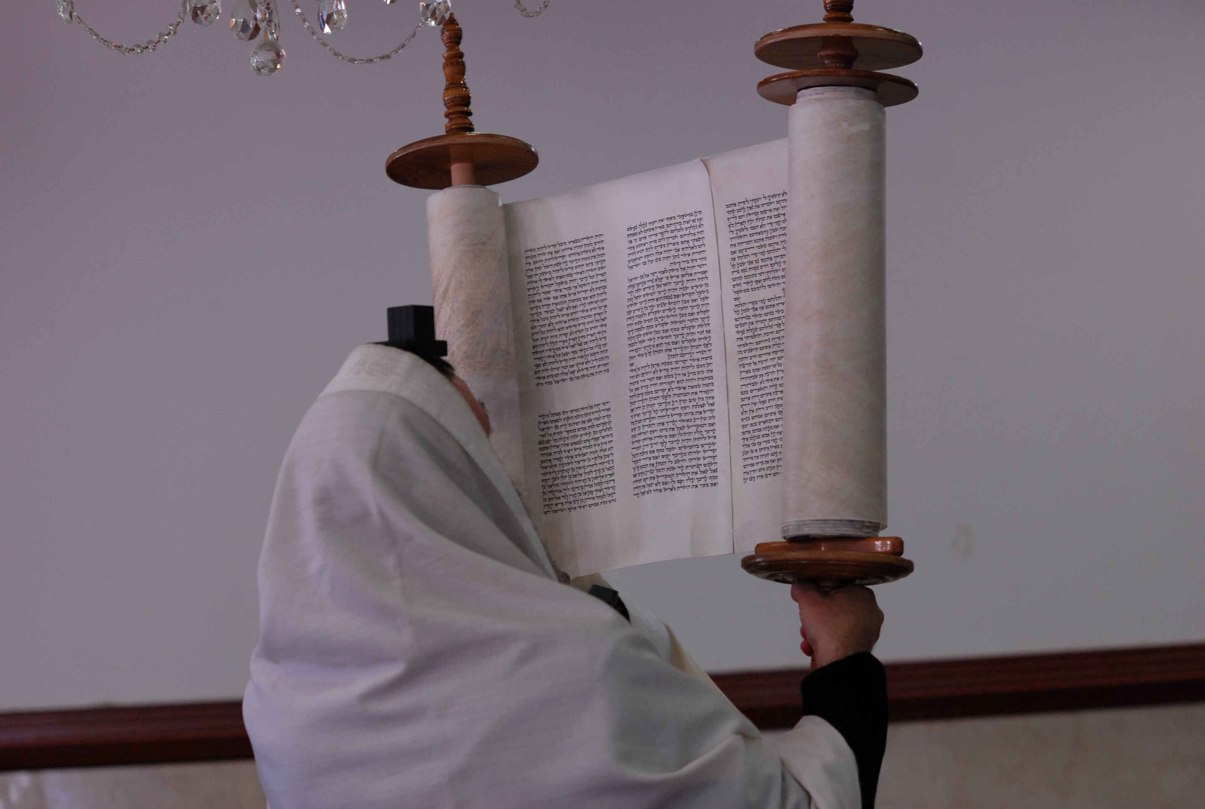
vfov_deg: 13.1
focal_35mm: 105
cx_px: 602
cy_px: 404
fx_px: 3522
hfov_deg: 19.4
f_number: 3.2
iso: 500
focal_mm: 70
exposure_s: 1/200
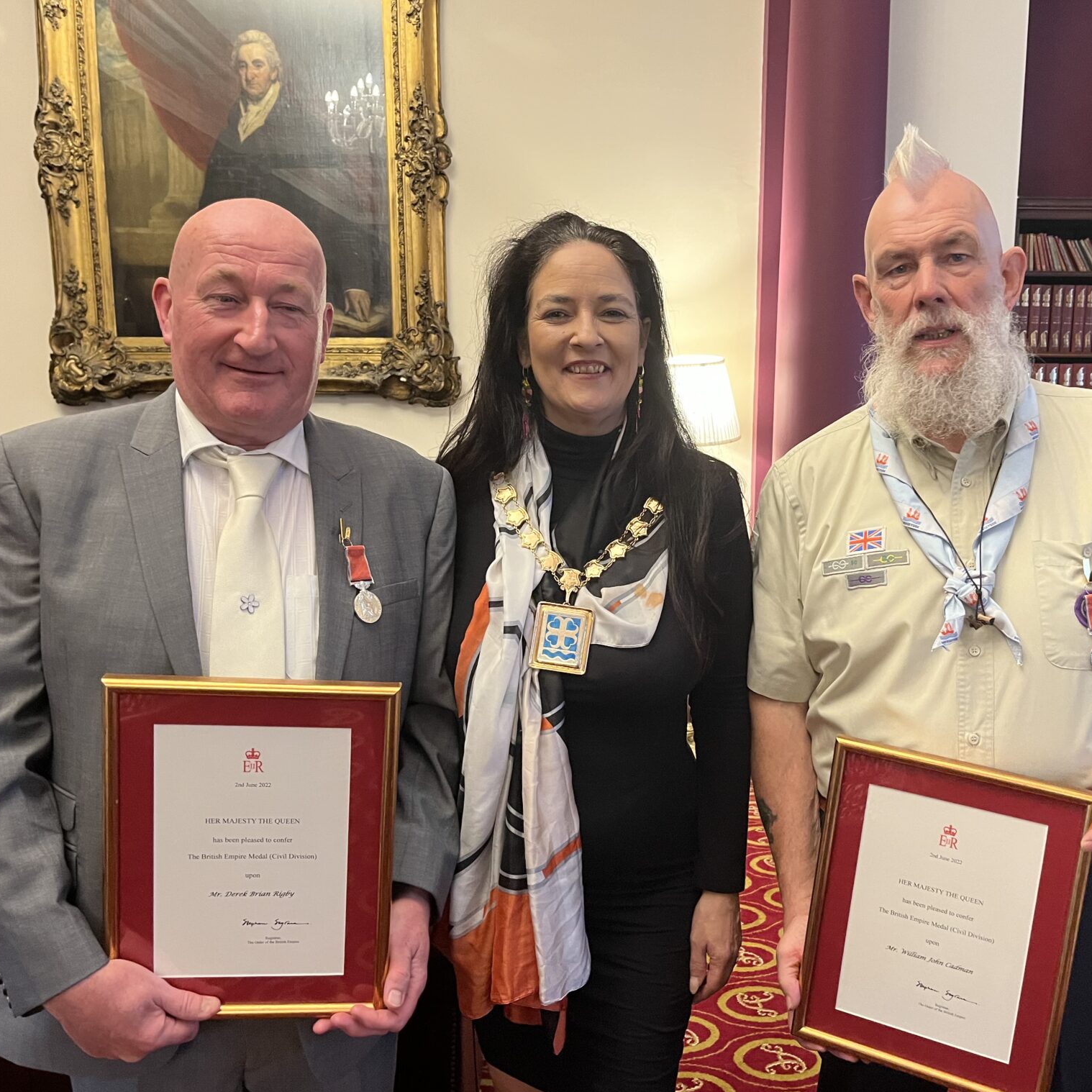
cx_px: 603
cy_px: 541
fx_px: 1106
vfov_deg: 52.5
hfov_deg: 52.4
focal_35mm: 31
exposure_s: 1/50
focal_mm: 5.1
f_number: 1.6
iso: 400
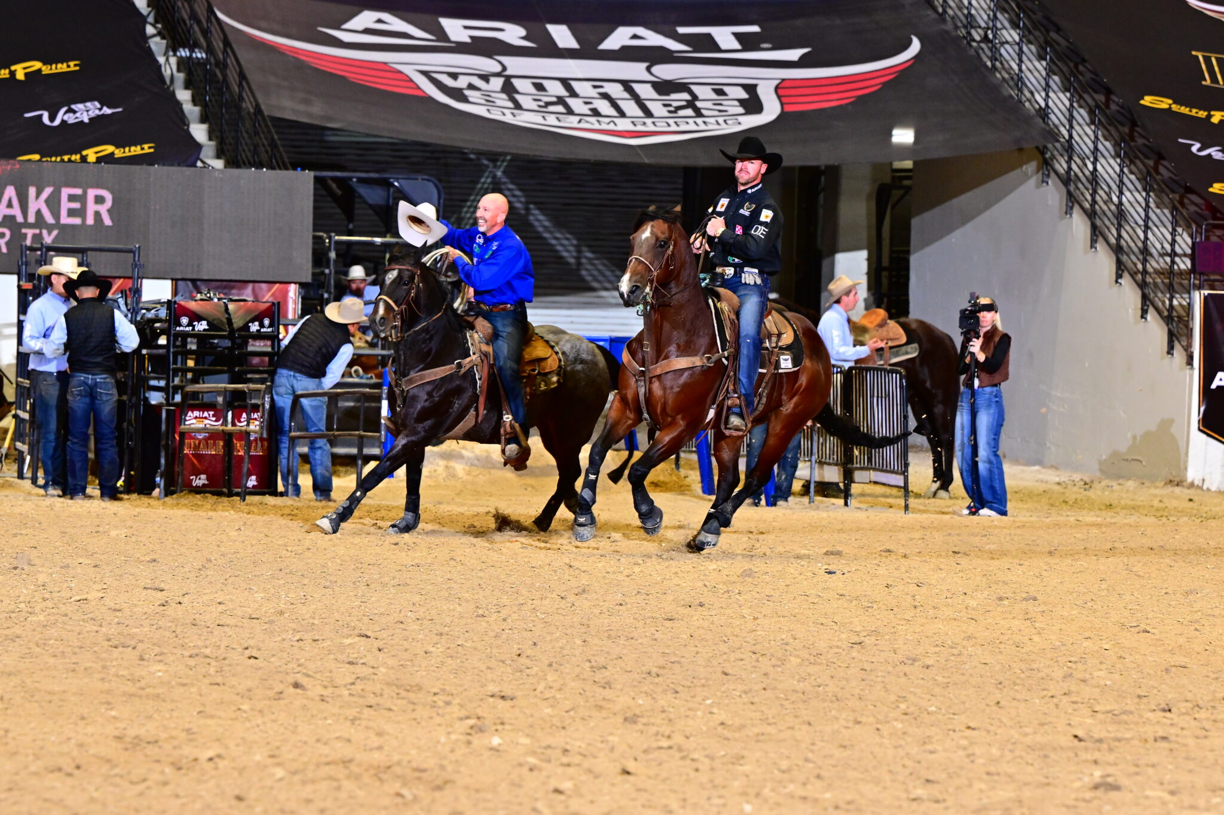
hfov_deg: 9.8
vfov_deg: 6.5
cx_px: 612
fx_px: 7137
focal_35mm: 210
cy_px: 408
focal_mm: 140
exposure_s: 1/250
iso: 1250
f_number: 5
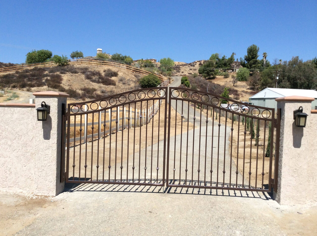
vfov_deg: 42.8
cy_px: 118
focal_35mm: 33
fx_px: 302
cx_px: 158
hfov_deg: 55.4
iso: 32
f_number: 2.4
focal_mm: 3.3
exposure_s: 1/1972
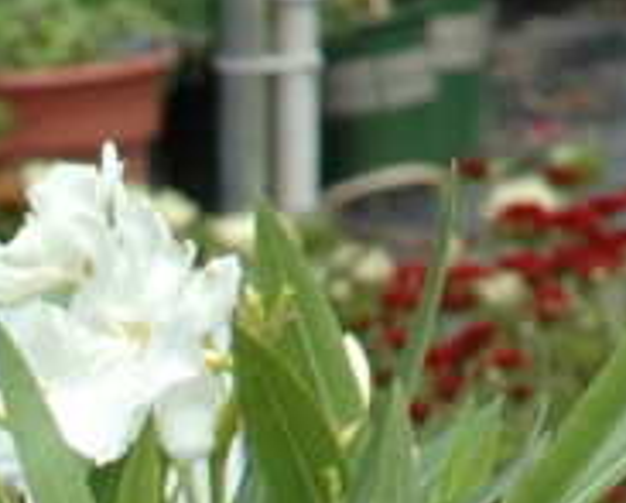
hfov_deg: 2.3
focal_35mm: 825
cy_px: 1357
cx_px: -561
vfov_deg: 1.9
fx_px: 15309
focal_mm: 70
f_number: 10
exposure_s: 1/400
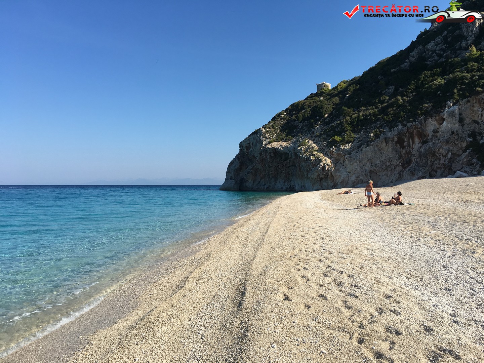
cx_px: 242
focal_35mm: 29
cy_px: 182
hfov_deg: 61.7
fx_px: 405
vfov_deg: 48.2
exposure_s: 1/1789
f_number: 2.2
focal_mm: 4.15
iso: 25
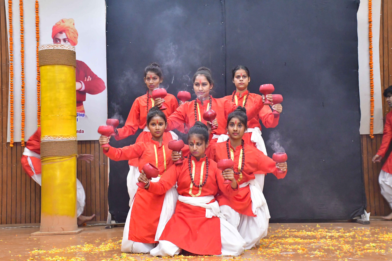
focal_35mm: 60
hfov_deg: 33.4
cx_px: 196
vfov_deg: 22.6
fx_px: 653
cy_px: 130
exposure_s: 1/125
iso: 5000
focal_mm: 40
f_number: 6.3
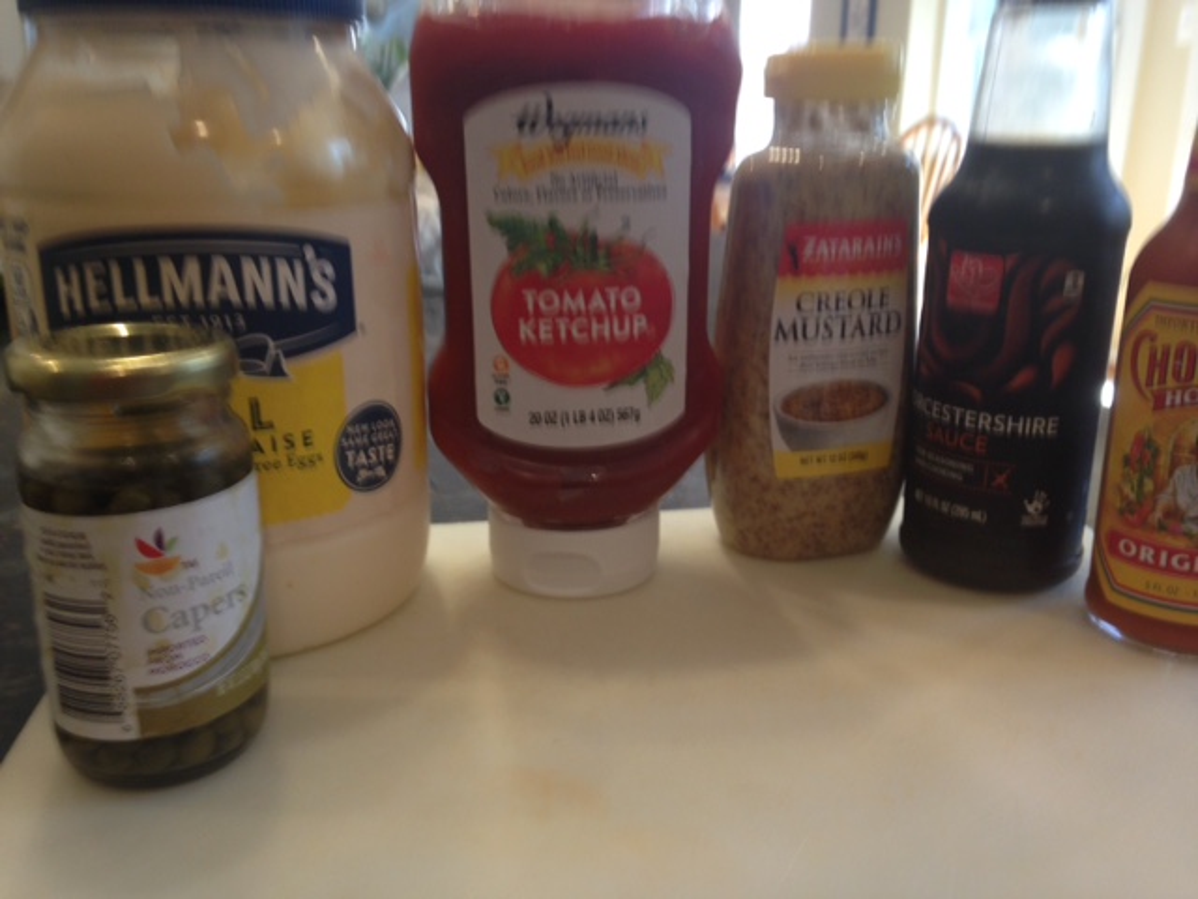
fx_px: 1142
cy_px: 450
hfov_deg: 55.4
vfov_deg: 42.9
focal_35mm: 33
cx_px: 599
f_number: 2.4
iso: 50
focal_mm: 4.12
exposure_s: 1/24
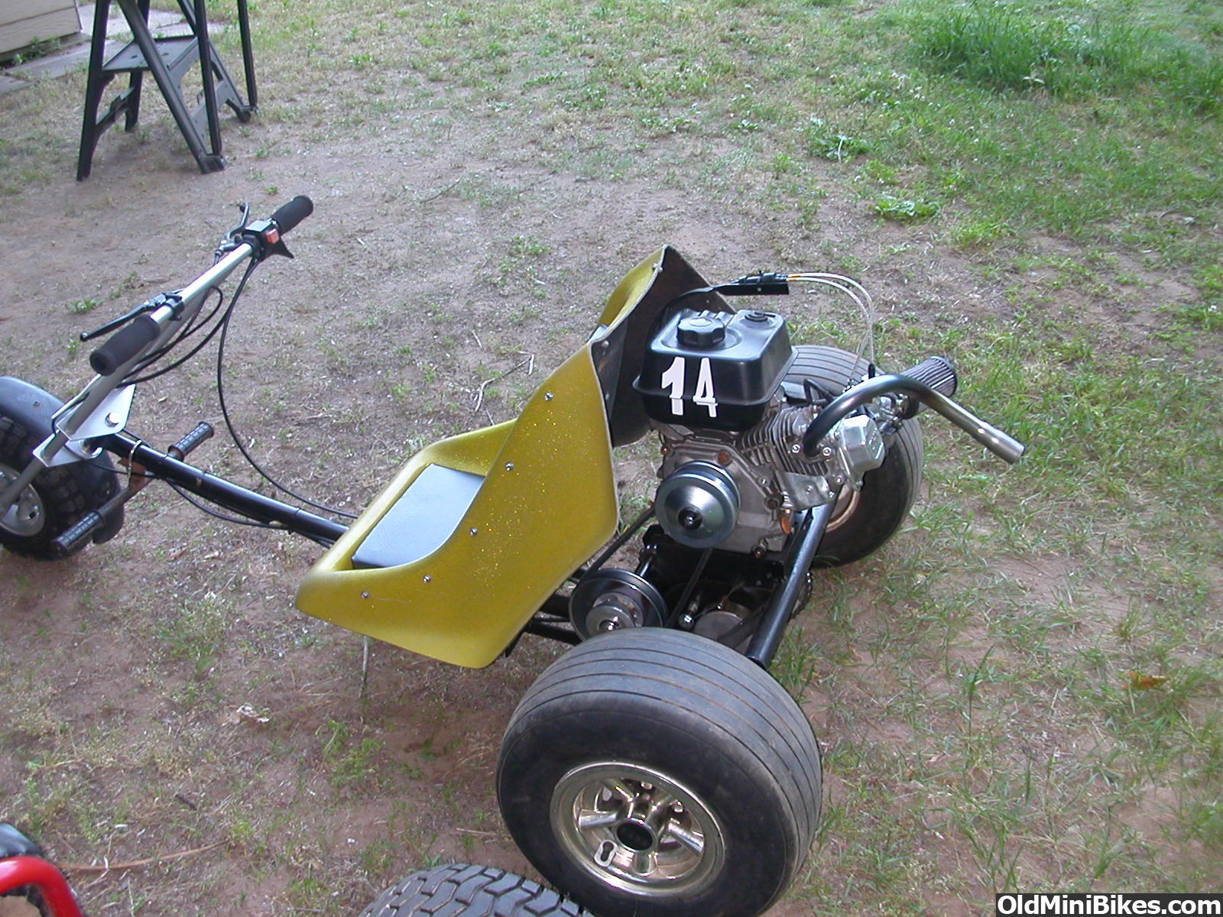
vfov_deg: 38.7
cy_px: 458
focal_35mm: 37
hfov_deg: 50.1
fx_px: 1307
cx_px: 612
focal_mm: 5.6
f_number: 2.7
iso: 100
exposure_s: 1/30
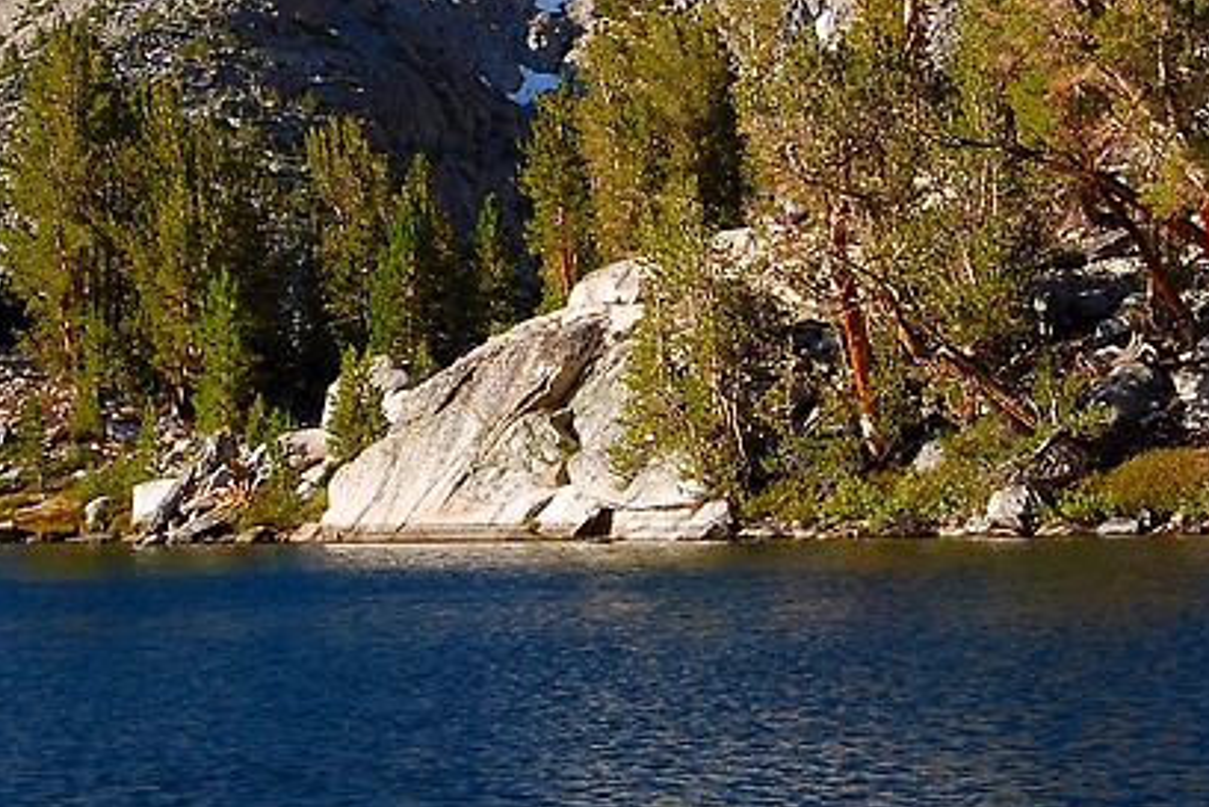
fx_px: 5550
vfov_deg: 8.3
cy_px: -64
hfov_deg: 12.4
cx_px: 668
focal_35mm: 165
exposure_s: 1/13
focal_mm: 45
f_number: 16
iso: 100
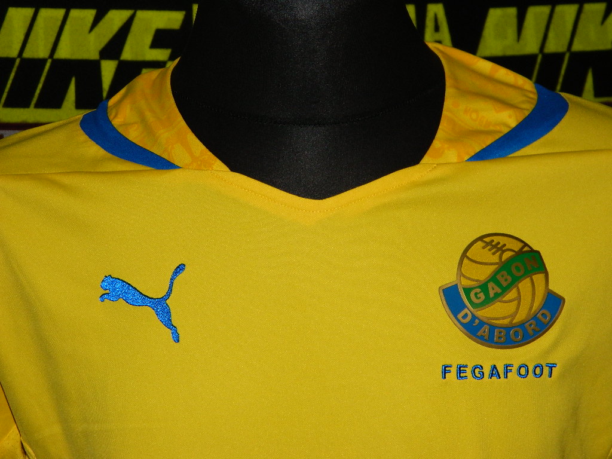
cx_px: 306
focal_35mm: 84
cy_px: 230
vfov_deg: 17.6
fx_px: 1485
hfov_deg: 23.3
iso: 200
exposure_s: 1/50
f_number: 4.2
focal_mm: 15.1
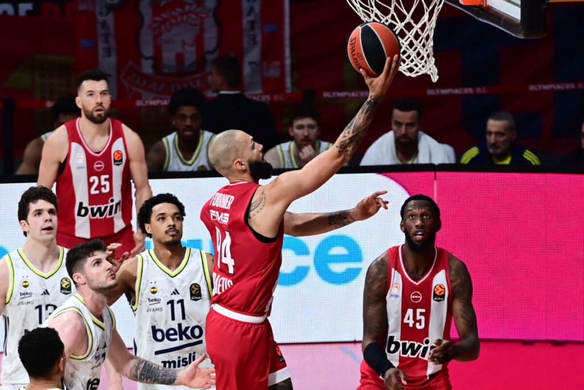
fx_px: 3245
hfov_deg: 10.3
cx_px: 292
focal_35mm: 200
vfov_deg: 6.9
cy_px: 195
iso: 2500
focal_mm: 200
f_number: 3.5
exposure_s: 1/1250
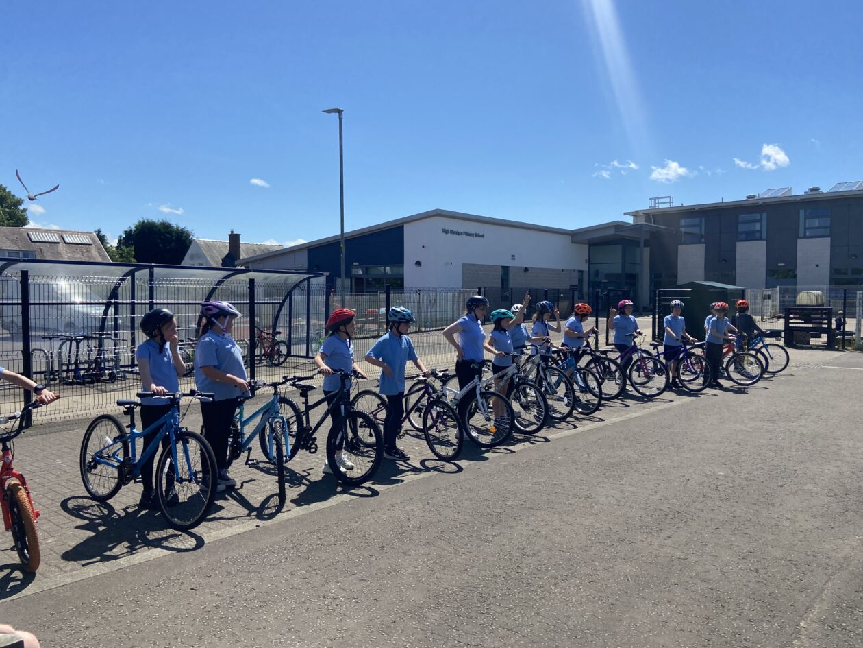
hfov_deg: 67.3
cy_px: 324
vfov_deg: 53.1
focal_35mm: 26
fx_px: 648
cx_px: 432
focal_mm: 4.25
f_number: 1.8
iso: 32
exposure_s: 1/3401
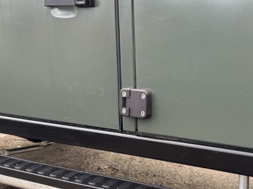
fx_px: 380
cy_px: 111
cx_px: 180
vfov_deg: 28.0
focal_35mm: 52
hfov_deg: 36.2
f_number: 1.78
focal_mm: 6.86
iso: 100
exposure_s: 1/121
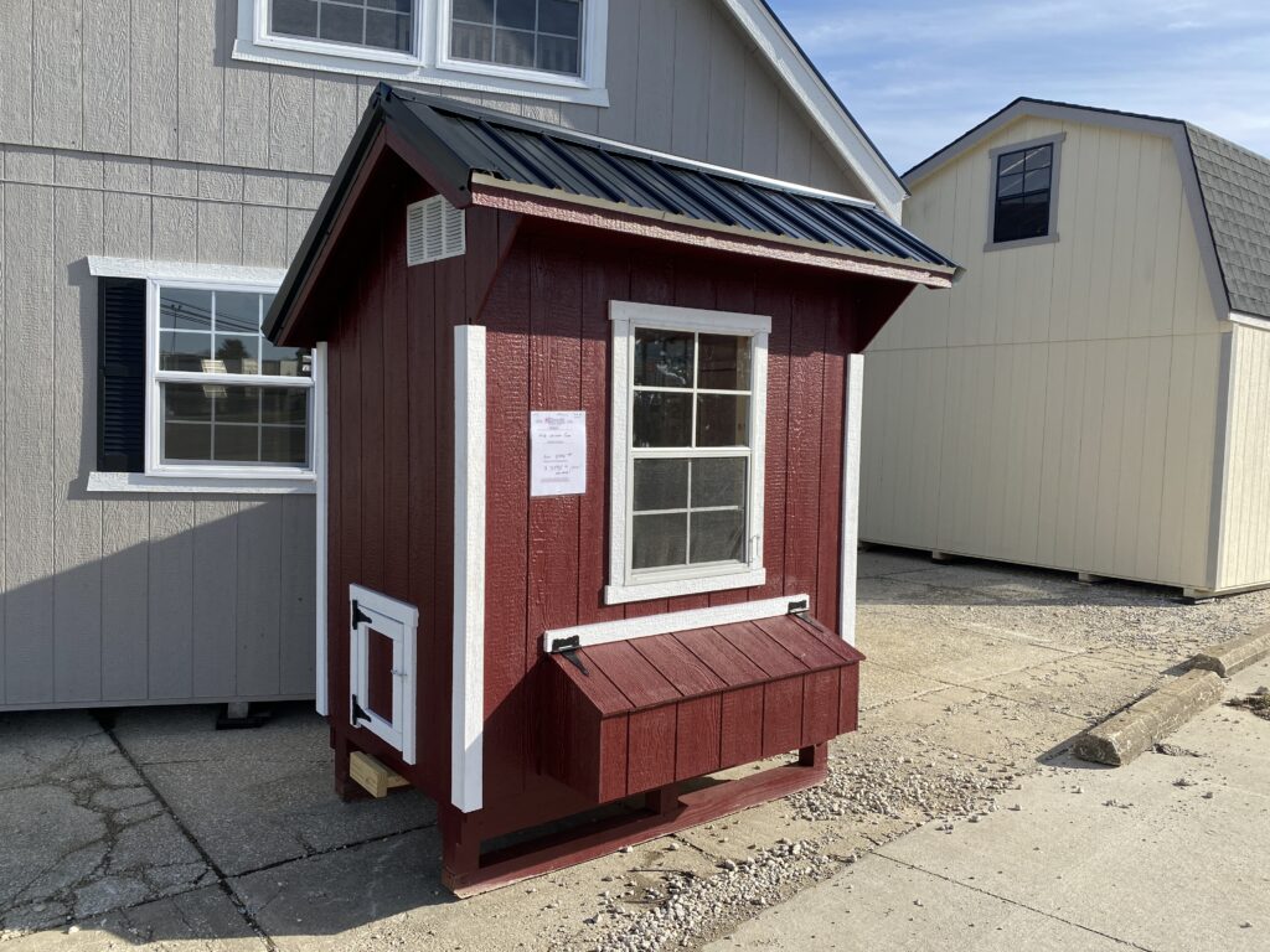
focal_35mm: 26
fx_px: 954
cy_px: 476
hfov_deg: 67.3
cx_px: 635
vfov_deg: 53.1
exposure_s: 1/1961
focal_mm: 4.25
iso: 32
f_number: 1.8
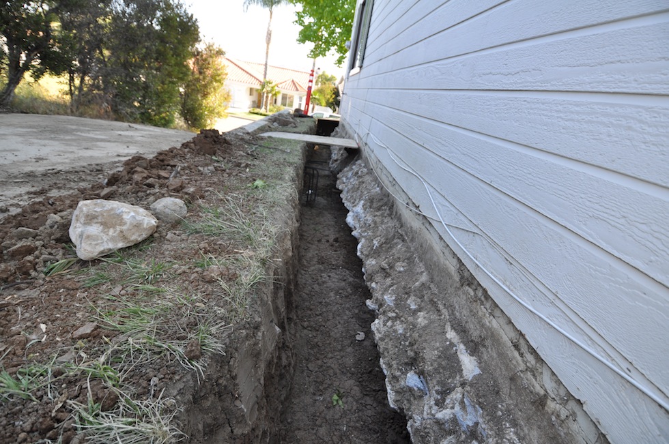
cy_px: 222
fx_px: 334
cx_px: 334
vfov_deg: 67.3
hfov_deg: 90.1
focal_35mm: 18
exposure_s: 1/200
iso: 200
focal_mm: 12
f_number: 4.5
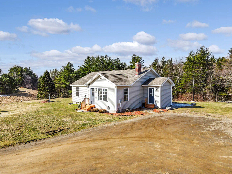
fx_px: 161
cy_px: 87
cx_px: 116
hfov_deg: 71.6
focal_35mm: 24
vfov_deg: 56.8
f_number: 2.8
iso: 200
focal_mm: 4.5
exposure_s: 1/1000
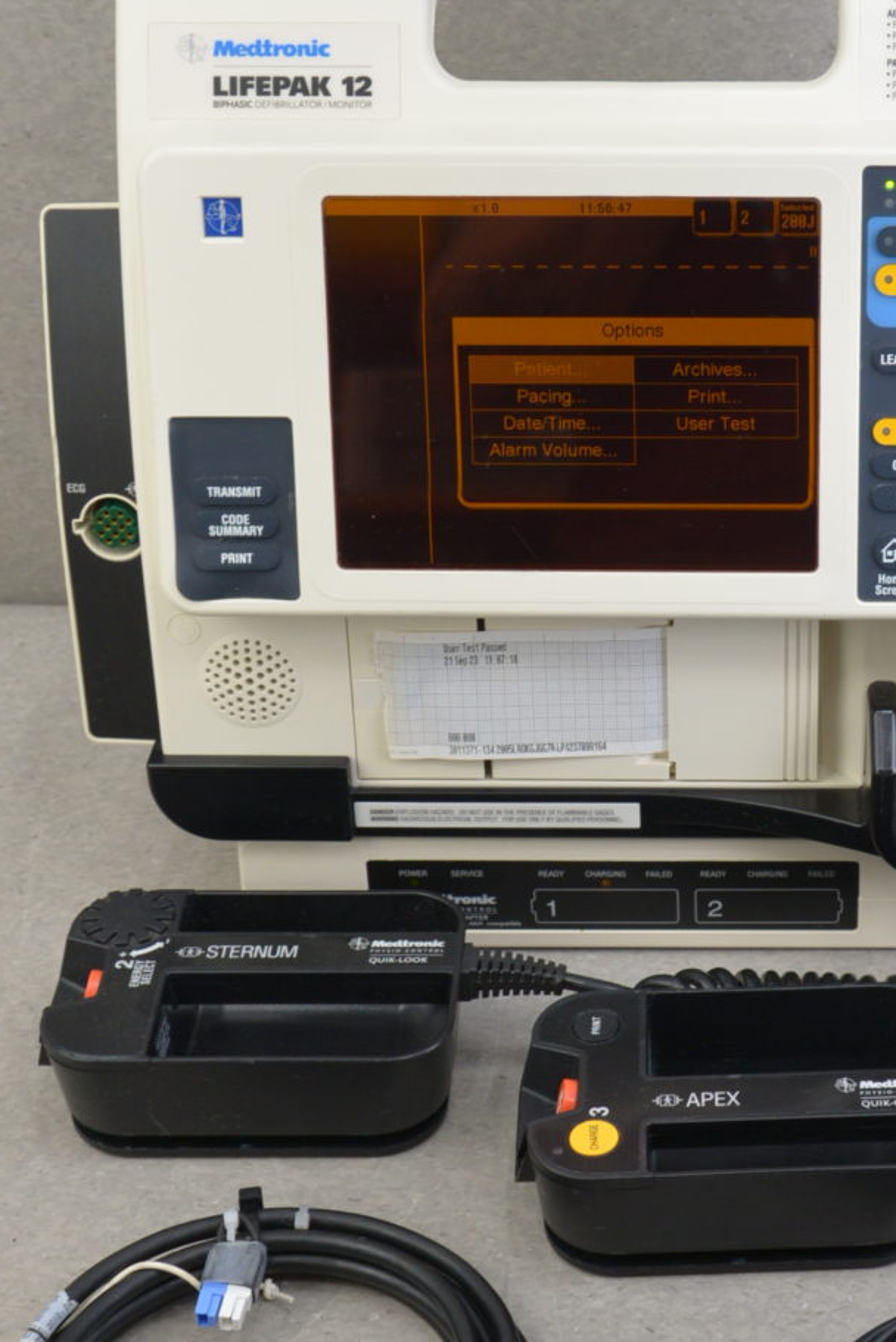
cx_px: 752
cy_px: 672
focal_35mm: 72
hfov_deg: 18.7
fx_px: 2684
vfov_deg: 28.1
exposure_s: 1/80
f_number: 7.1
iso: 1000
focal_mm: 32
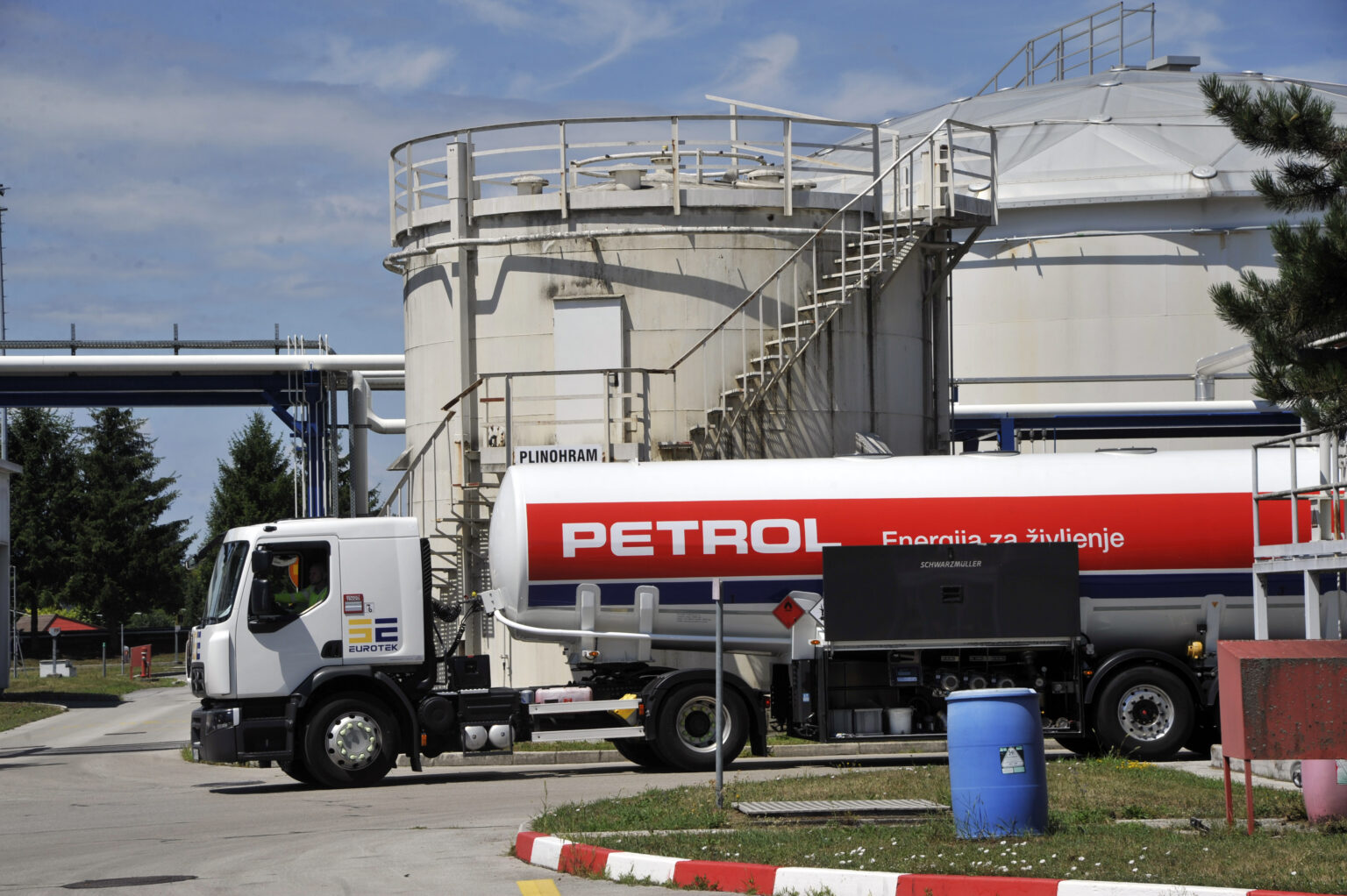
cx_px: 674
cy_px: 448
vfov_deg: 14.4
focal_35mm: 95
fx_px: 3552
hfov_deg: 21.5
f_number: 11
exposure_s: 1/500
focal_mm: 95
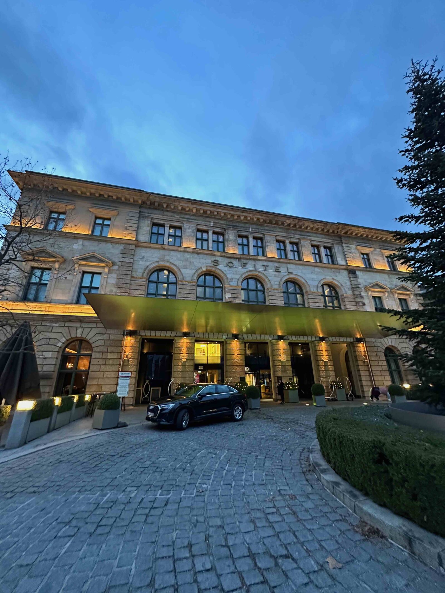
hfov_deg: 85.7
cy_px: 296
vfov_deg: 102.1
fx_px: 240
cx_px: 222
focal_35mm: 14
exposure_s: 1/34
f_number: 2.2
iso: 800
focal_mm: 2.22
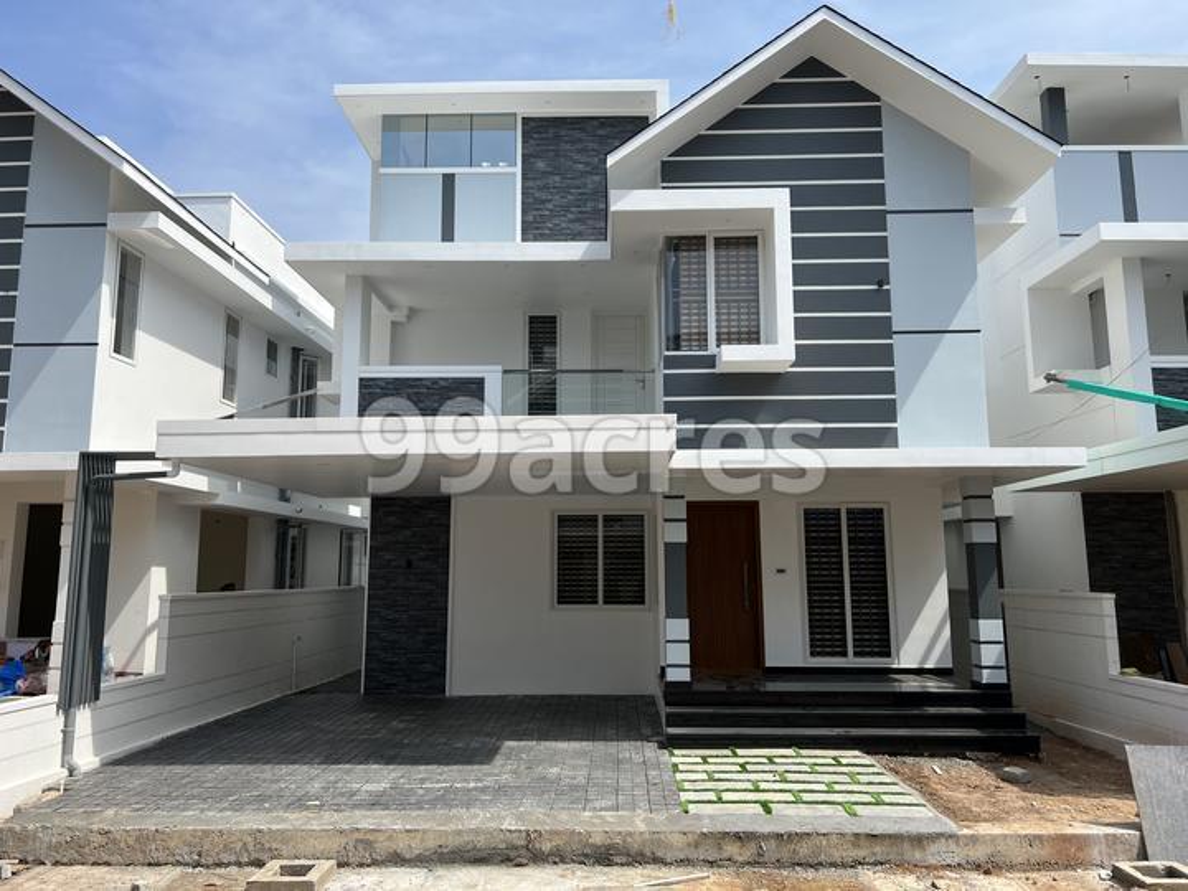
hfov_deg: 67.3
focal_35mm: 26
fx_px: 892
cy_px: 446
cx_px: 594
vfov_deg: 53.1
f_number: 1.5
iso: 50
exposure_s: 1/4274
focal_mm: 5.7
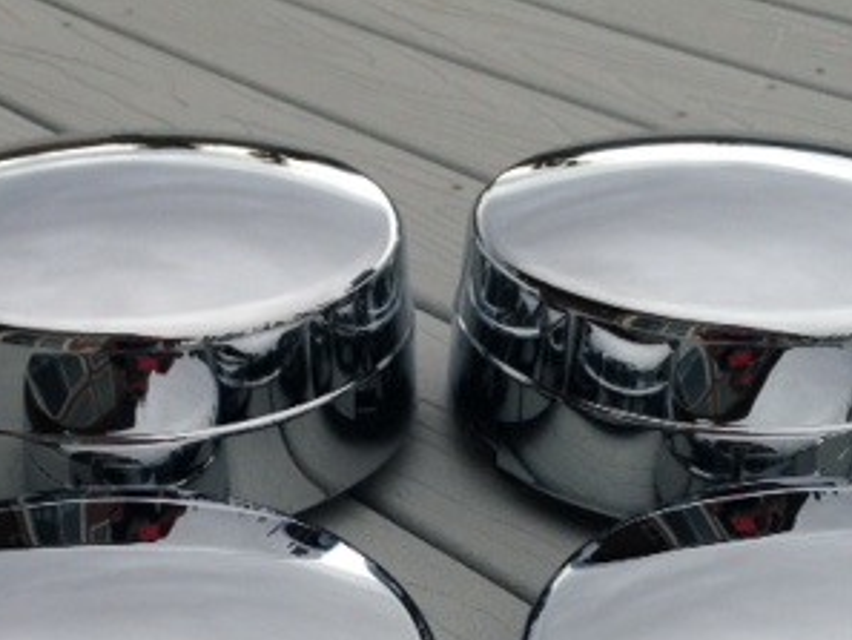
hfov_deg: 27.4
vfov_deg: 20.3
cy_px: 574
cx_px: 445
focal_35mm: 71
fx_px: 1748
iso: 50
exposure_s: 1/1106
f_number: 2.4
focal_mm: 4.12
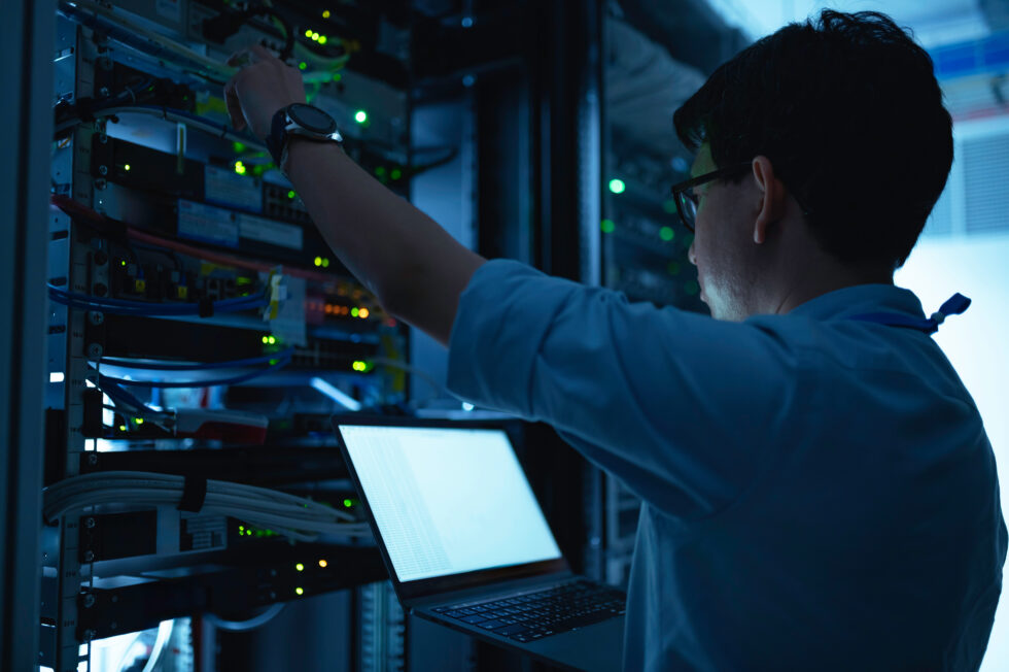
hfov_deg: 54.5
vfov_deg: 37.8
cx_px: 504
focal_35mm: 35
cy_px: 336
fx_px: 980
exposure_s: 1/60
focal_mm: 35
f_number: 1.4
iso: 400
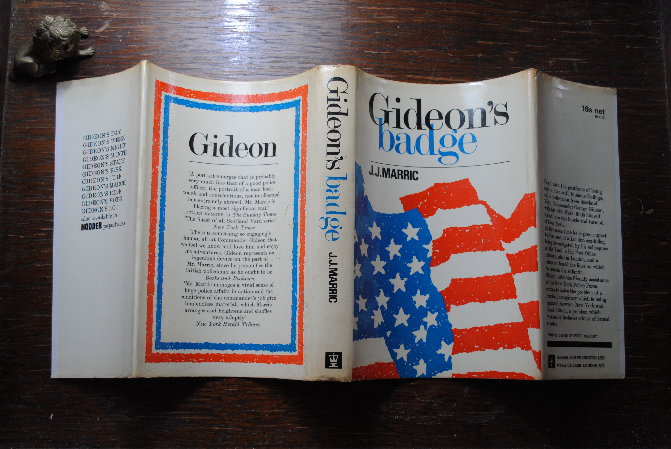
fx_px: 728
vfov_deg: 34.3
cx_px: 336
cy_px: 224
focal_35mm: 39
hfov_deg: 49.5
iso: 200
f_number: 4.5
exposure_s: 1/60
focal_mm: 26
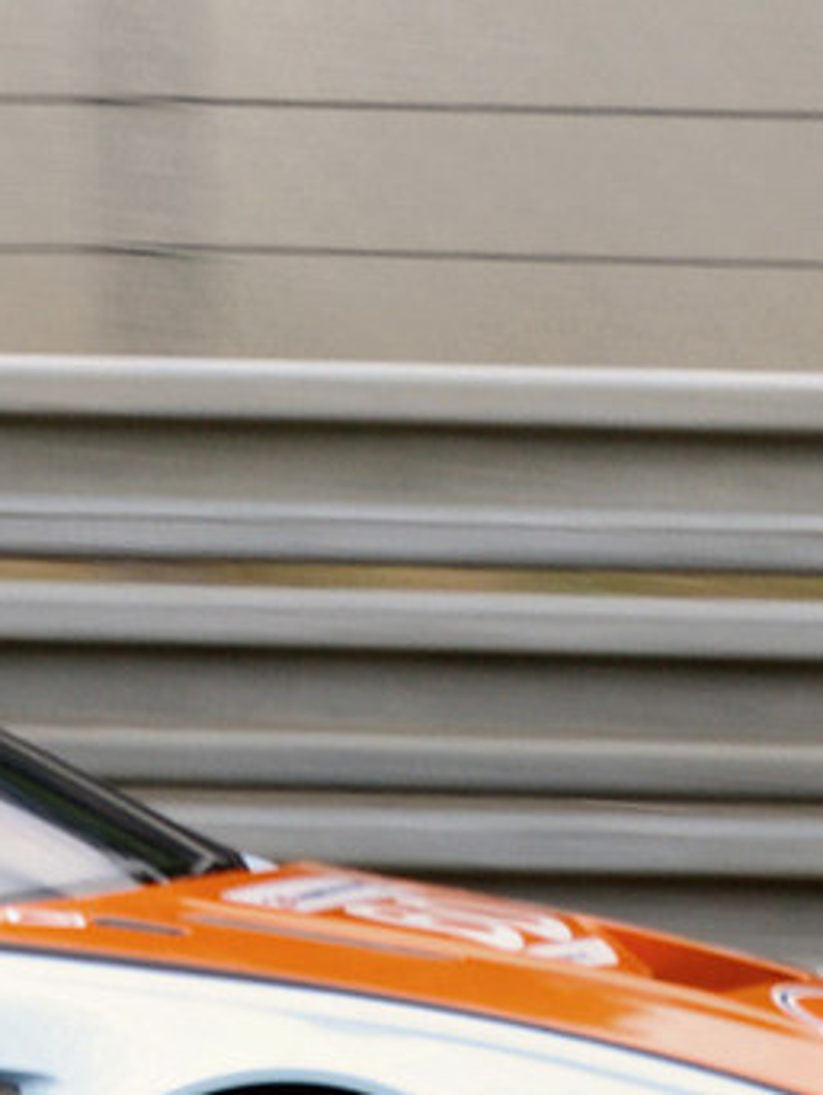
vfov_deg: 2.1
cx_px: -482
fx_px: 30489
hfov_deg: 1.5
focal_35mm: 963
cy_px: 487
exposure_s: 1/250
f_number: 8
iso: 200
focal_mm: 190
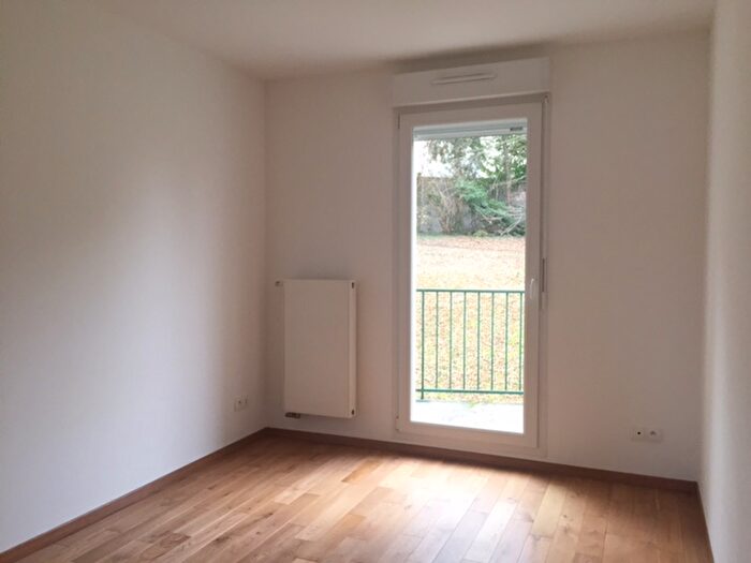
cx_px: 376
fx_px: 629
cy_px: 282
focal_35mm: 29
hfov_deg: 61.7
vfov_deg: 48.2
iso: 50
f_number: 2.2
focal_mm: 4.15
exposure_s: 1/33
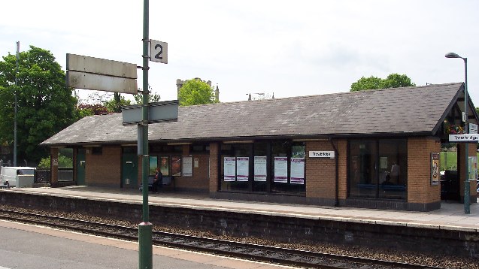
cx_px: 240
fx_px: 508
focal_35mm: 40
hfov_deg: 50.5
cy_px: 147
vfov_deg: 29.7
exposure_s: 1/500
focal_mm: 8
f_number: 4.8
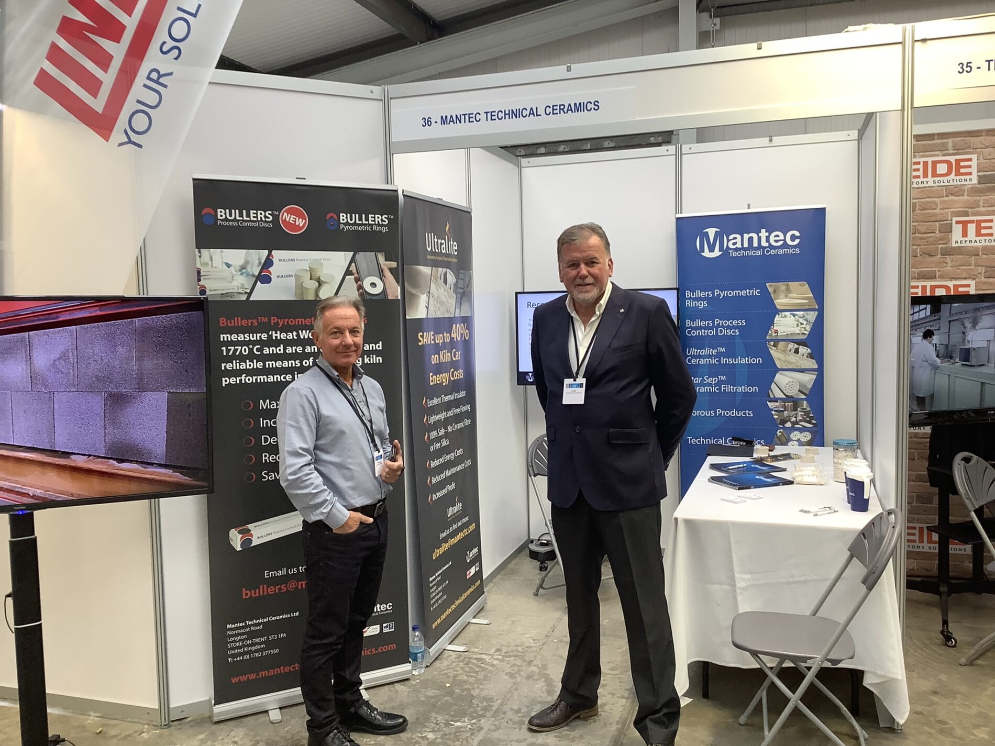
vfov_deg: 45.4
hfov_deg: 58.4
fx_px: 891
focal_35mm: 31
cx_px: 498
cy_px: 373
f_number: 2.4
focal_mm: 3.3
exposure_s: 1/60
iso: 50
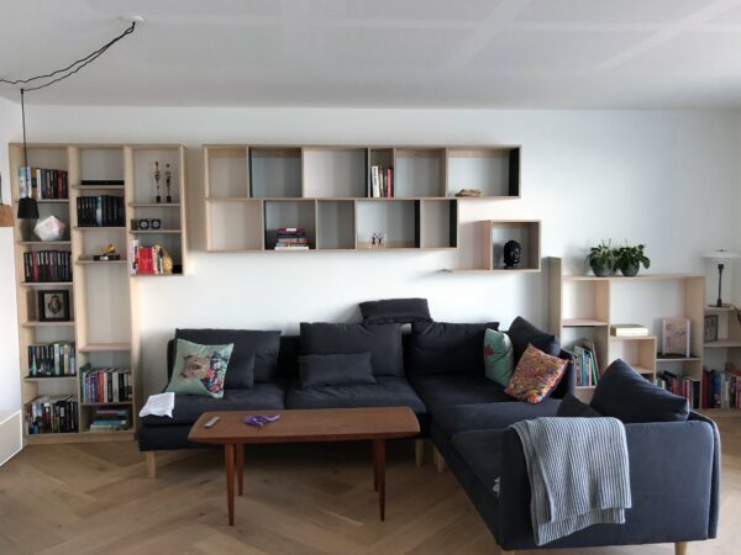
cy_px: 278
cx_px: 370
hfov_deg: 63.4
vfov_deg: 49.7
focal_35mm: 28
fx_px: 599
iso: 32
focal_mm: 4
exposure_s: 1/25
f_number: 1.8
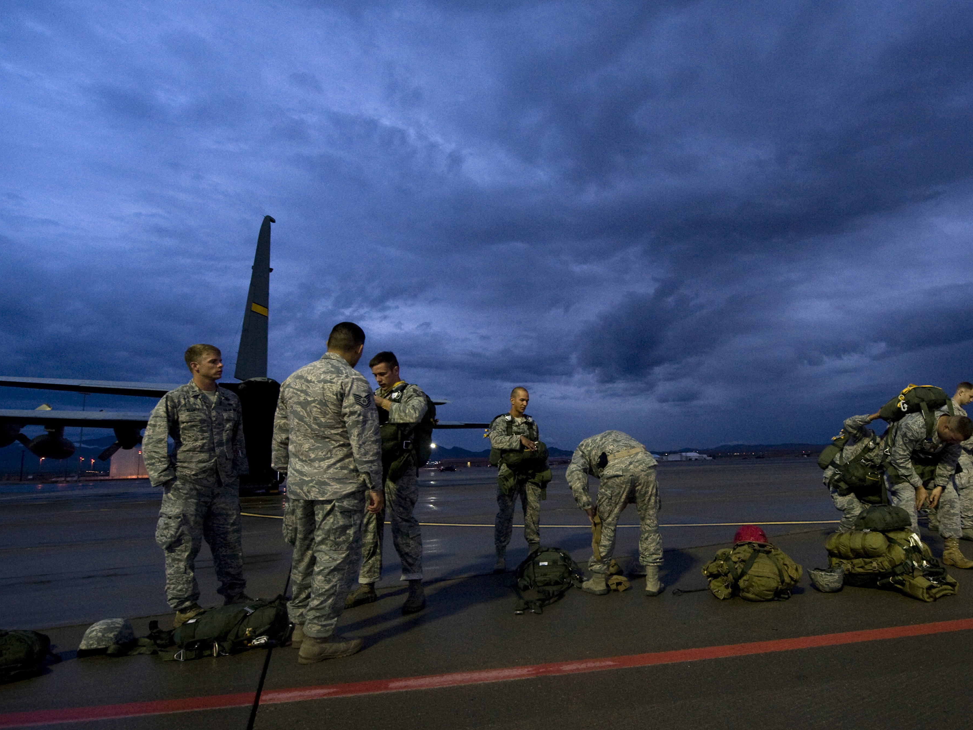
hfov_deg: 94.0
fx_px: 450
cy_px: 350
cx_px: 551
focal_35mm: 16
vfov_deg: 78.1
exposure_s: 1/60
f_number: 4.5
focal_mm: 14
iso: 1600
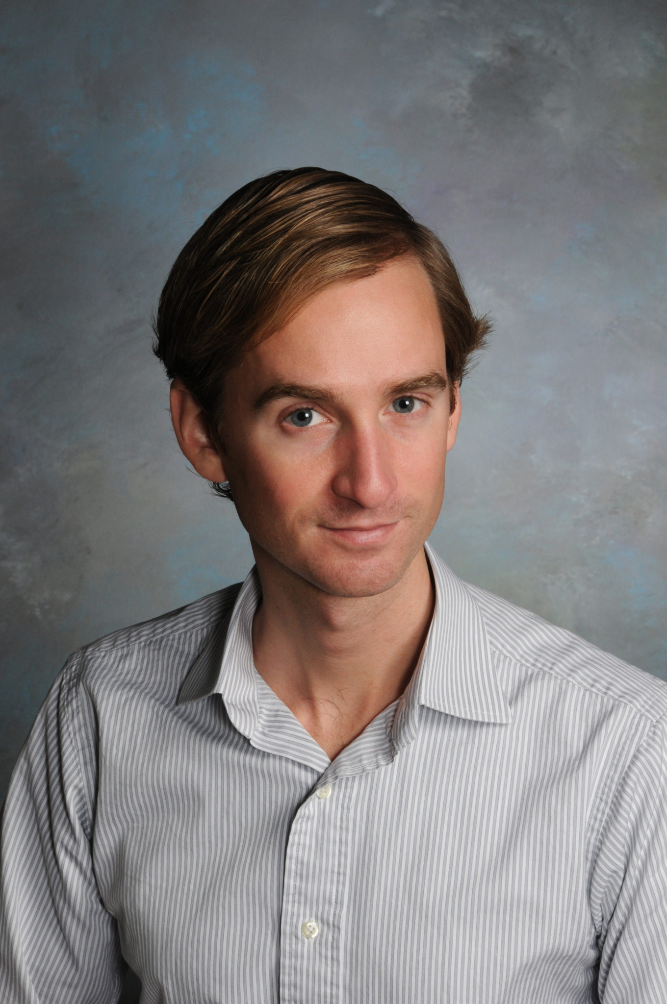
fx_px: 3971
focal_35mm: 142
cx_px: 334
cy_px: 502
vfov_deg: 14.4
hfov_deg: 9.6
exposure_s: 1/125
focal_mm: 95
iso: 400
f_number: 16
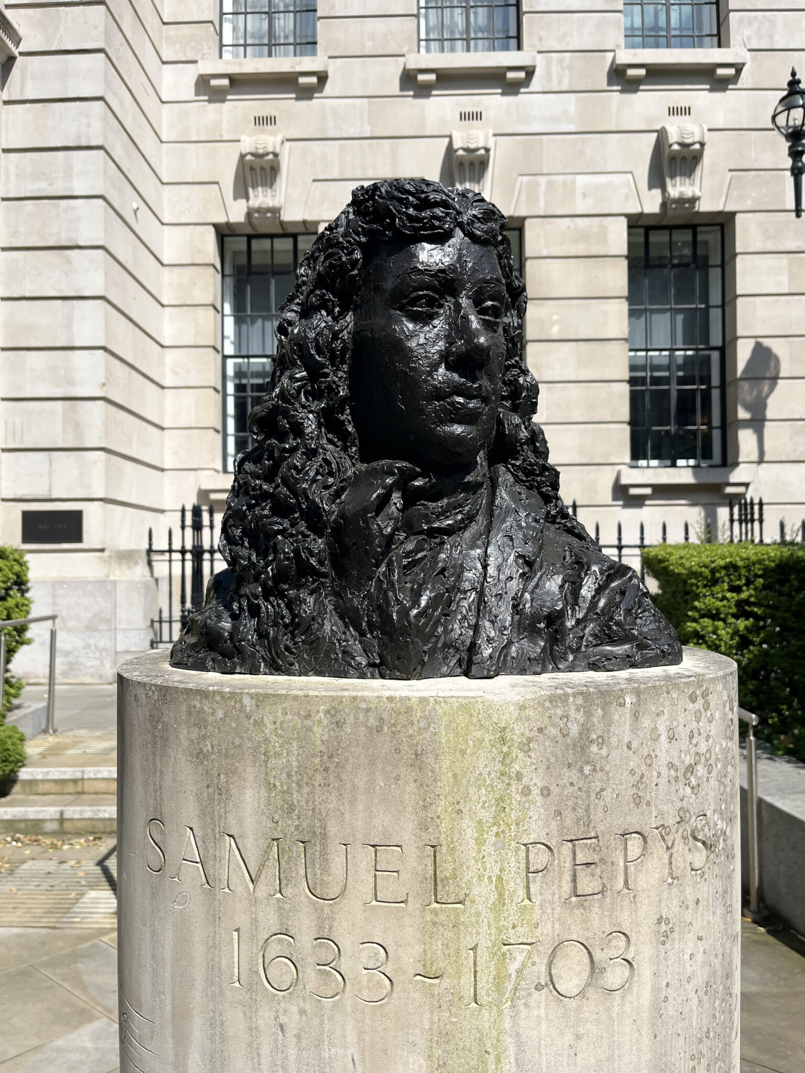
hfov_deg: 53.1
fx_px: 806
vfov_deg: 67.3
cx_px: 402
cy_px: 536
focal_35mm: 26
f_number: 1.6
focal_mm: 5.1
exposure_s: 1/6897
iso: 50
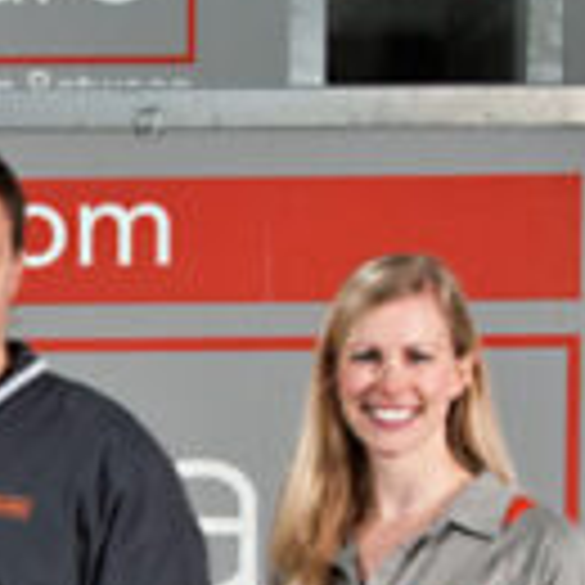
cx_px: -14
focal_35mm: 180
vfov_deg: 9.5
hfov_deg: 9.6
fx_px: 3442
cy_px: 792
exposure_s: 1
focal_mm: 24
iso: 200
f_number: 8
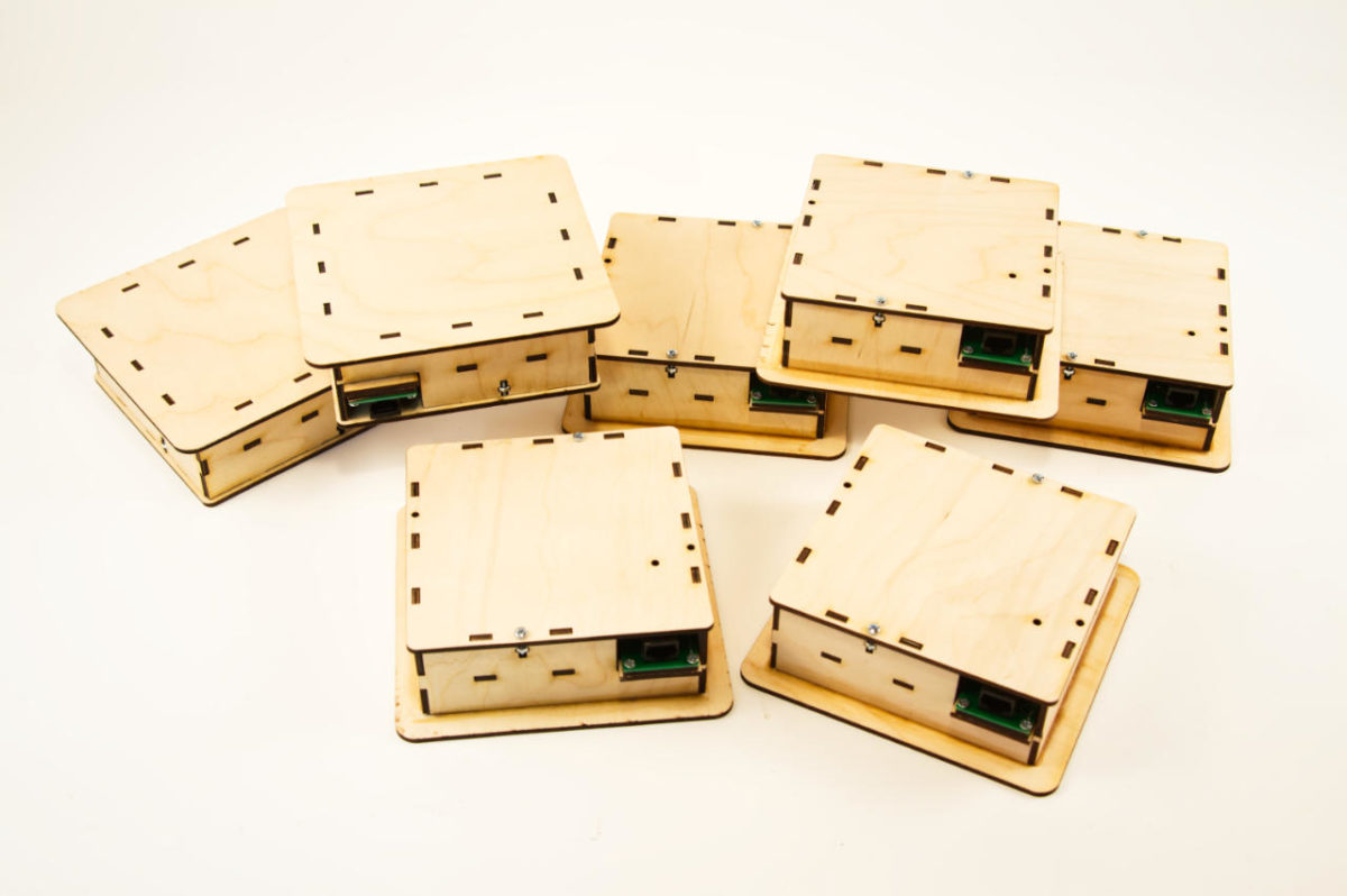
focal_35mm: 42
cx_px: 674
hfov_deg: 46.4
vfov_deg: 31.8
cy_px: 448
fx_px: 1570
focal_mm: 28
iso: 200
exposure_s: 1/10
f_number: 5.6
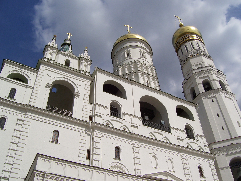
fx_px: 251
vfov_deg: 39.7
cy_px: 90
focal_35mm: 36
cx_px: 120
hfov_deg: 51.4
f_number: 4.8
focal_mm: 6
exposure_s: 1/1500
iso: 80
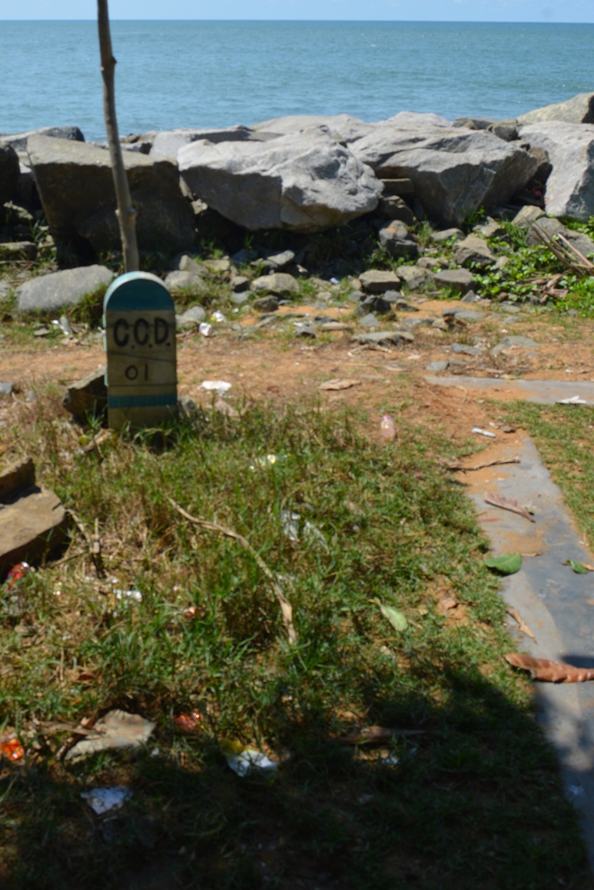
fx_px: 1089
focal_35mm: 44
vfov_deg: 43.5
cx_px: 175
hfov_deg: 30.2
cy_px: 256
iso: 100
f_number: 8
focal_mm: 20
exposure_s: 1/250
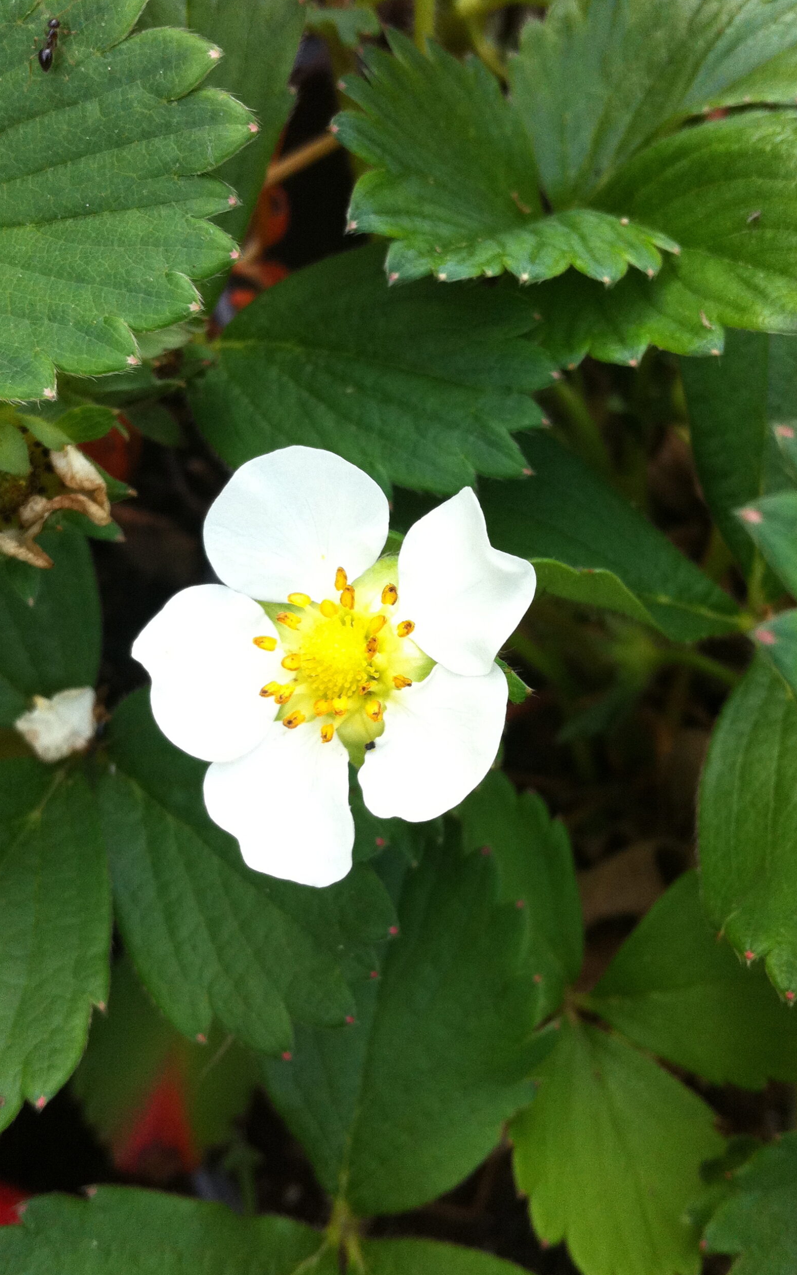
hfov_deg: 33.6
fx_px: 1321
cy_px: 626
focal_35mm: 38
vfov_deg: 51.5
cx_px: 412
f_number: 2.8
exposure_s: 1/120
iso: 125
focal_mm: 3.85
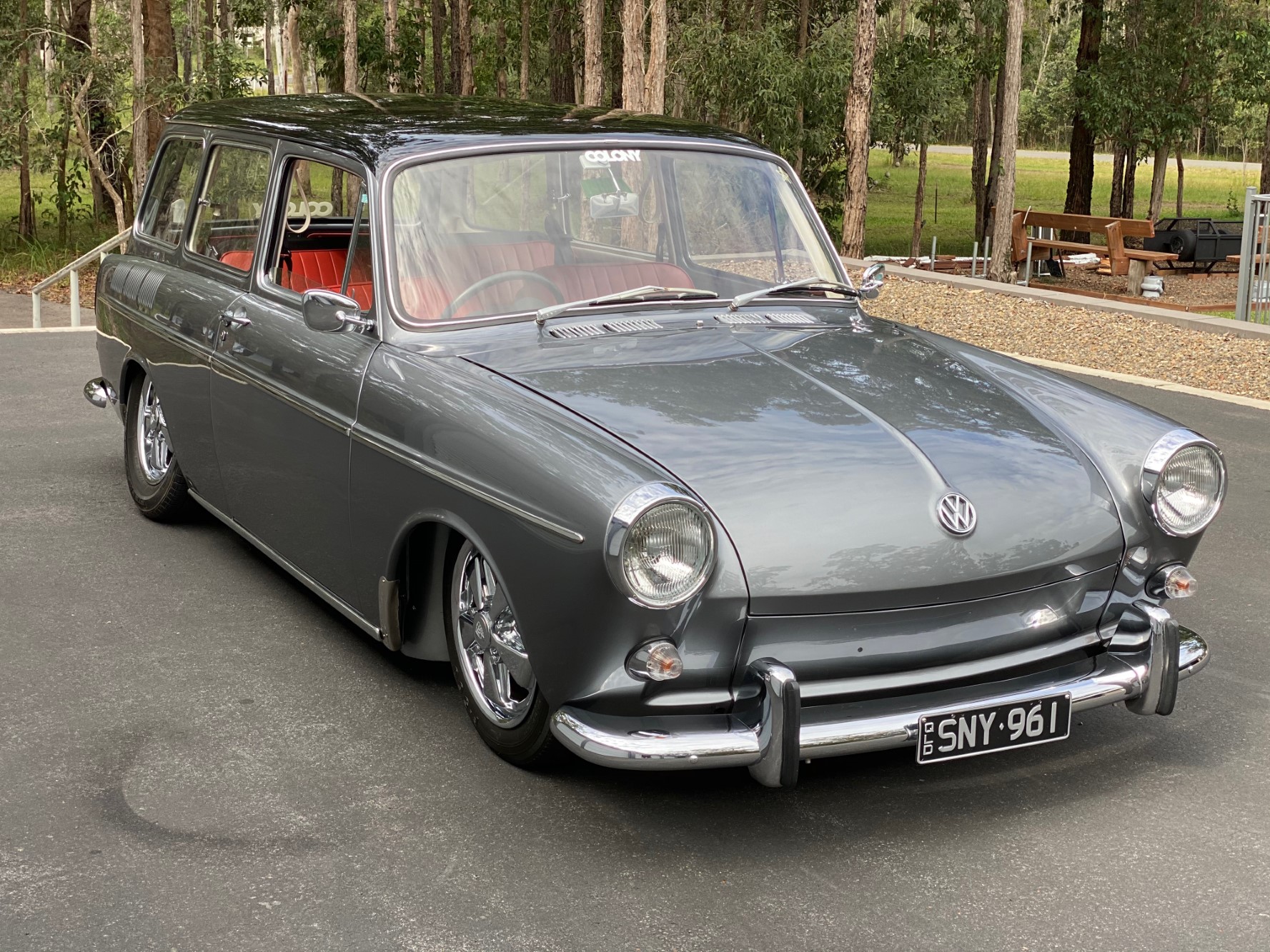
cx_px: 635
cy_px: 476
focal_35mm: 52
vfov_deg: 28.0
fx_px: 1908
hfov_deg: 36.8
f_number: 2
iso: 20
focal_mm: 6
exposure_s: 1/287
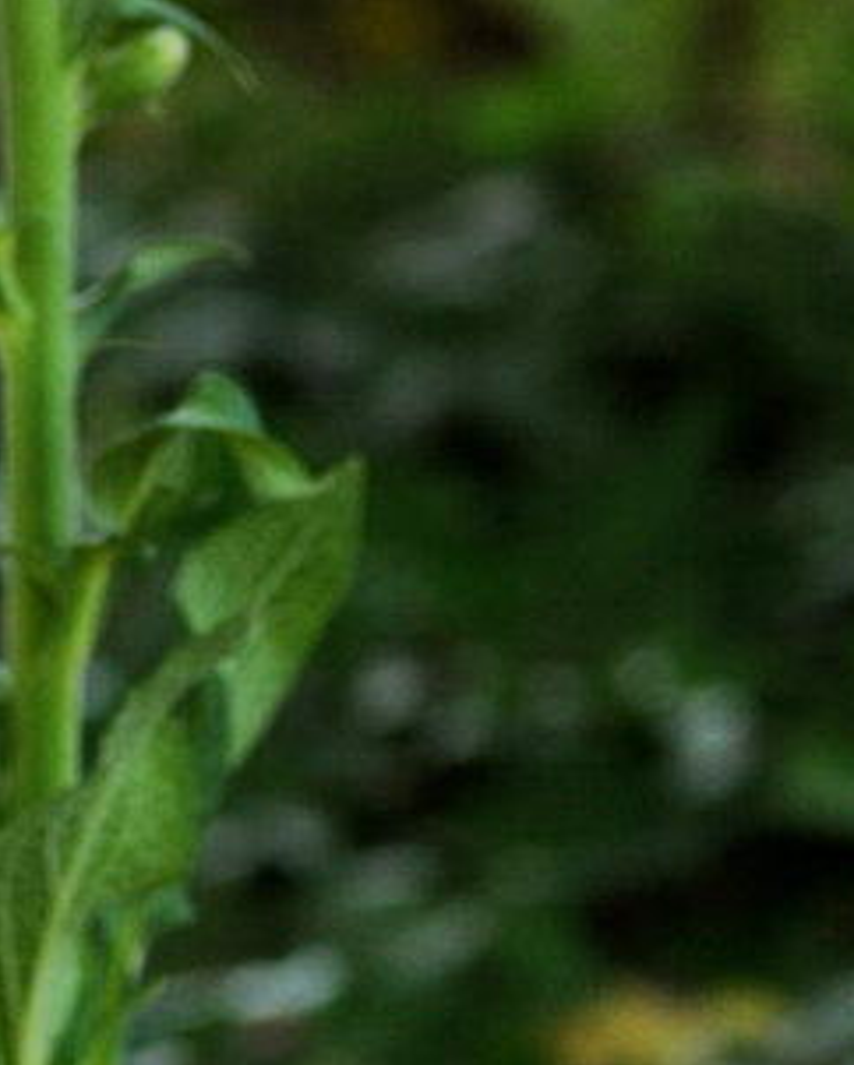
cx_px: -854
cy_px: -896
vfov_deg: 2.6
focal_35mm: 753
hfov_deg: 2.1
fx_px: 23779
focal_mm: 105
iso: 200
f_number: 8
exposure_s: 1/100
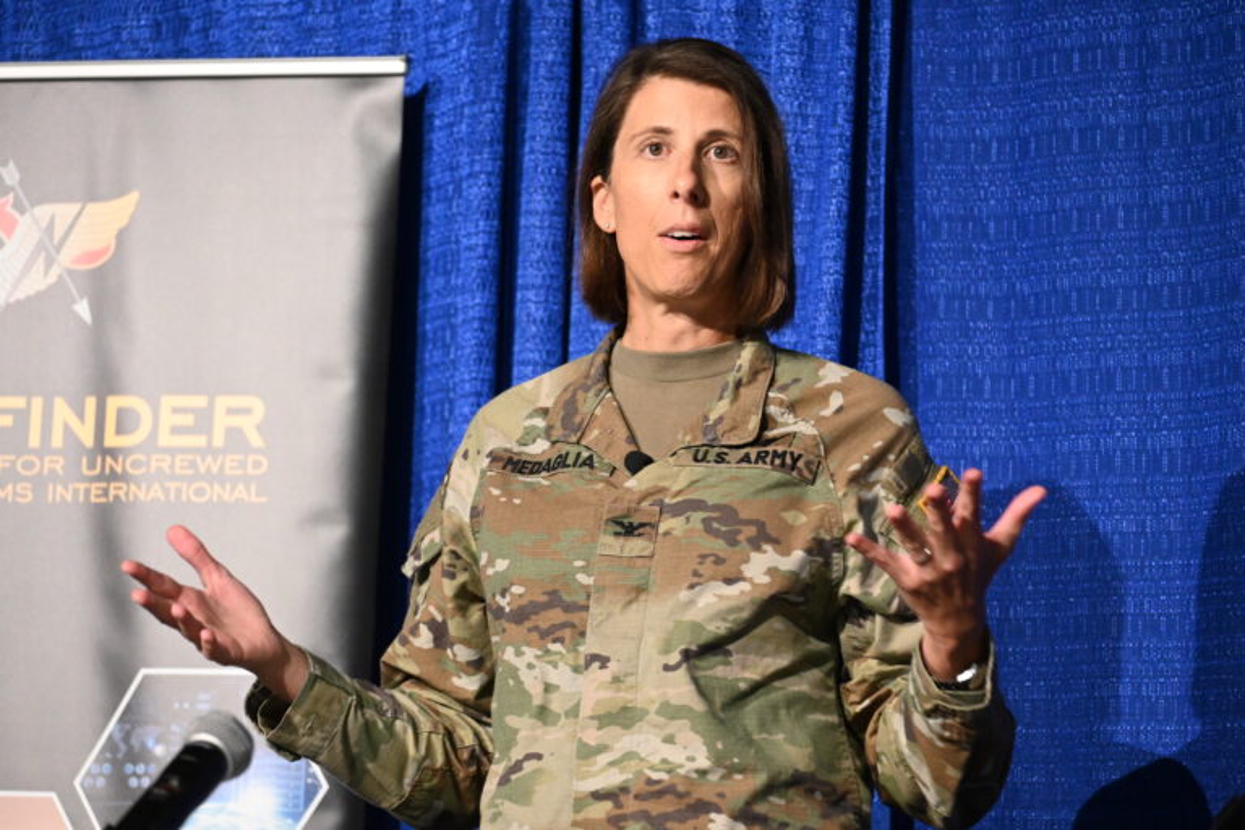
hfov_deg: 13.0
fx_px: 5446
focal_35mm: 158
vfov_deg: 8.7
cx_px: 622
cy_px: 415
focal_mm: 105
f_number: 5
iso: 3200
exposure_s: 1/100
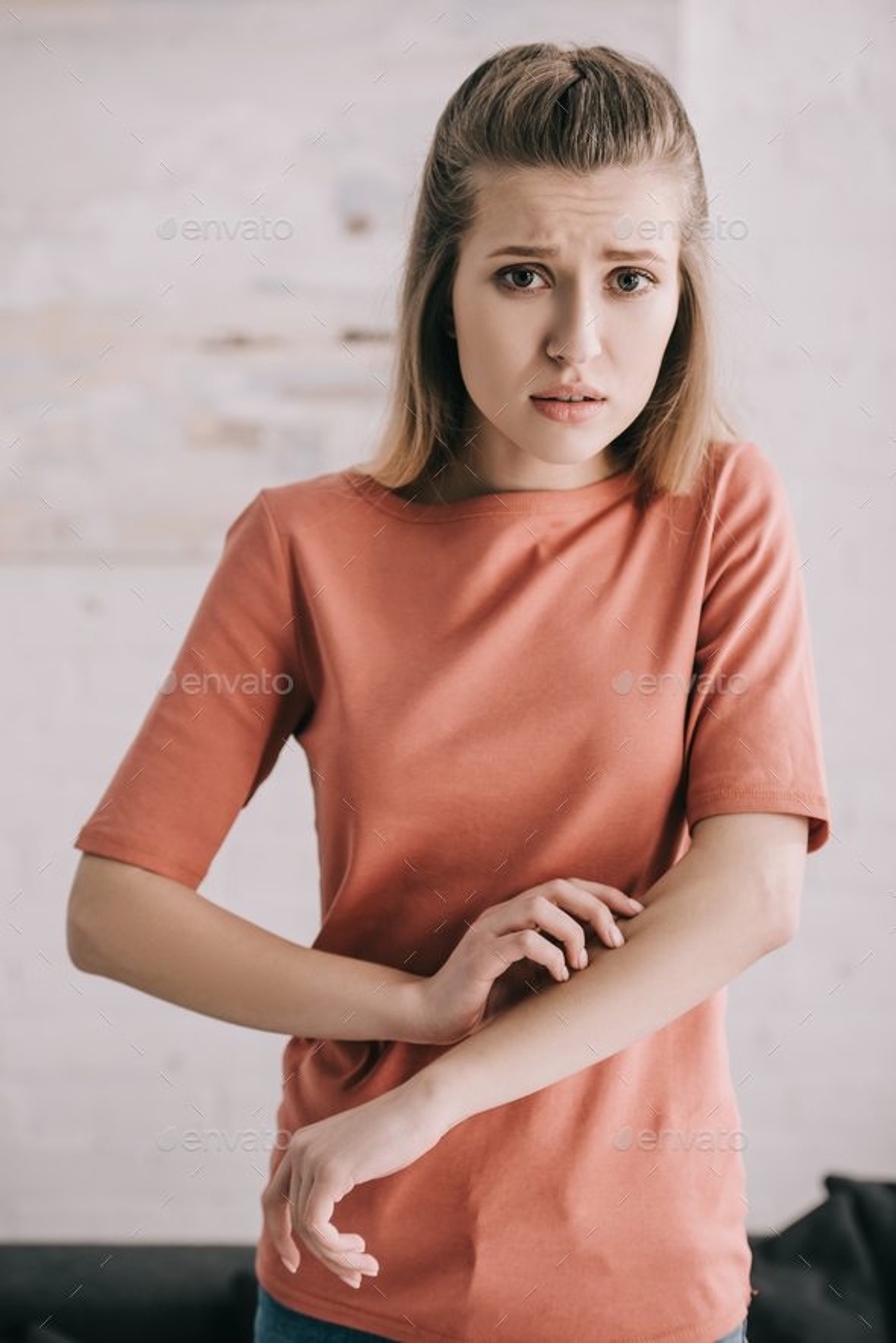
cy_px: 672
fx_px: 2984
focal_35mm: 80
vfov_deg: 25.4
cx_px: 448
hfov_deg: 17.1
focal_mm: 80
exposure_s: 1/200
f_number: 3.5
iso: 125
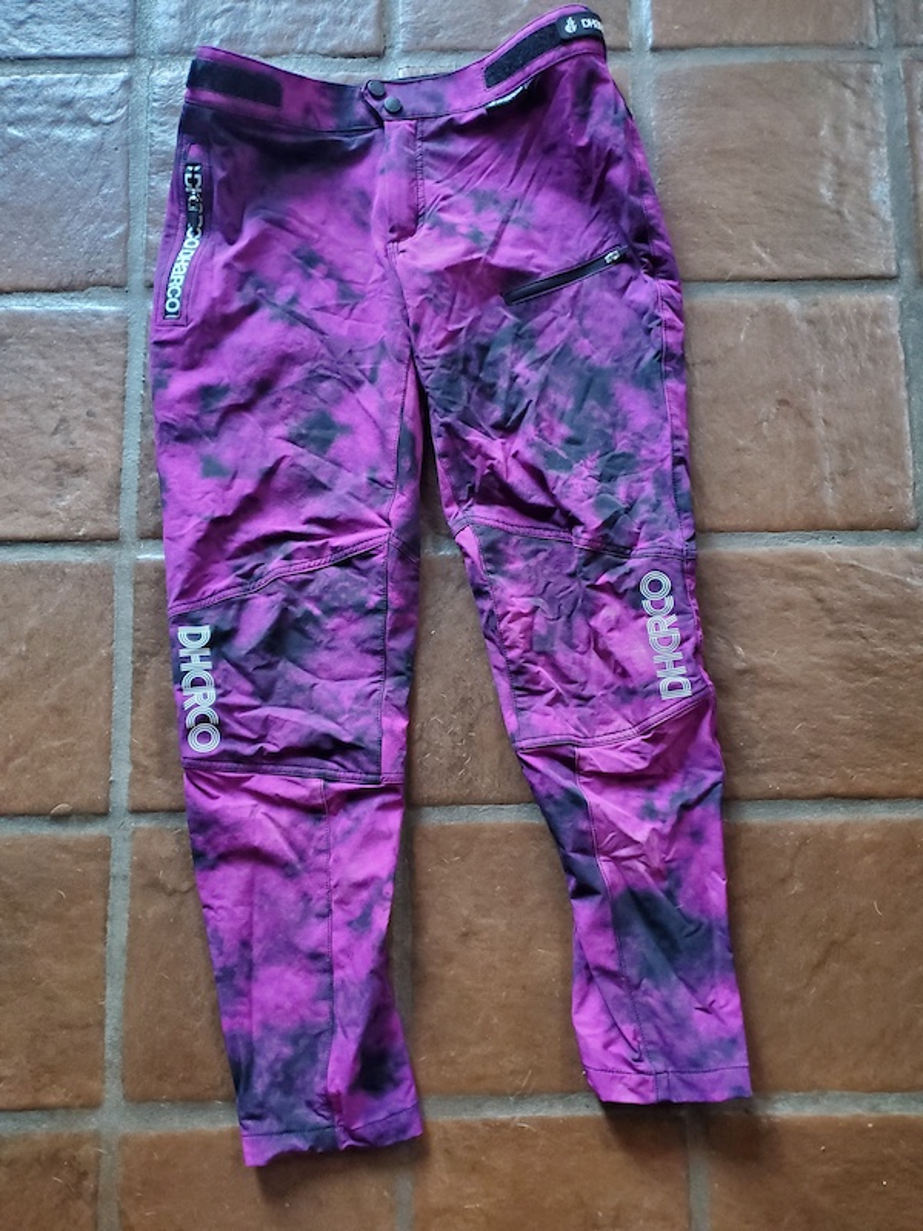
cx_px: 462
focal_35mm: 26
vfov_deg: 67.3
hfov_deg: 53.1
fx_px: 924
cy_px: 616
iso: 640
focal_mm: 4.3
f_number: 1.5
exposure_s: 1/40
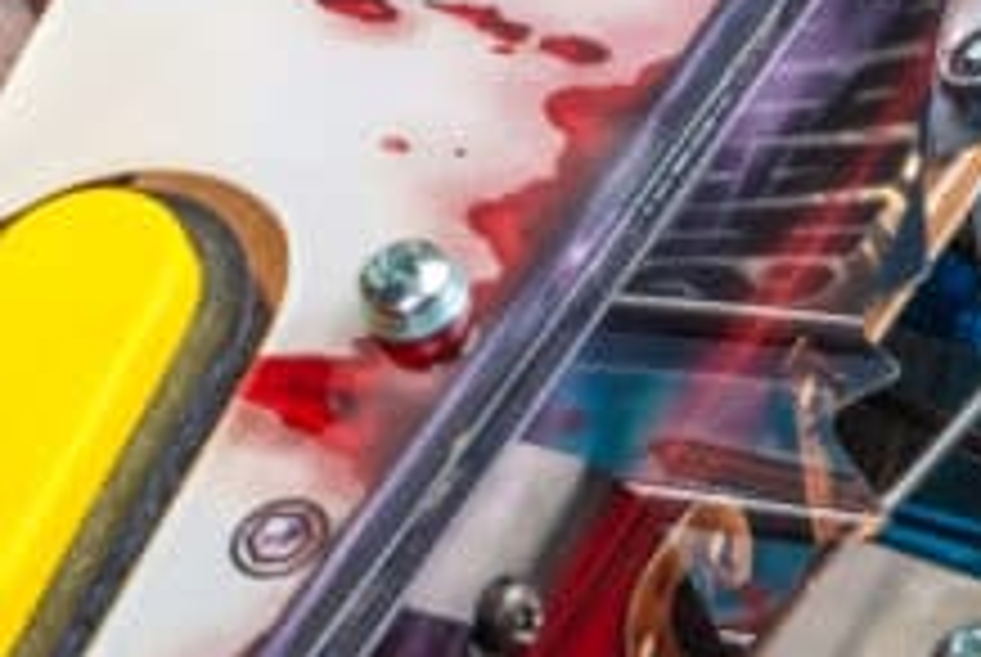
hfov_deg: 7.4
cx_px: -432
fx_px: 7422
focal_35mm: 272
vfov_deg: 5.1
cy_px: 38
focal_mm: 58
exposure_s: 1/125
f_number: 13
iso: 200
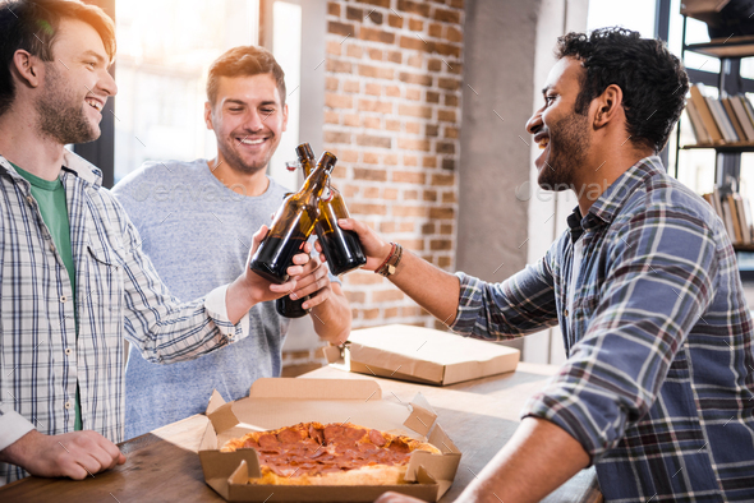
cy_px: 252
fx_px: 1048
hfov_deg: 39.6
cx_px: 377
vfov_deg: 27.0
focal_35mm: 50
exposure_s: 1/100
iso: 200
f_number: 2.8
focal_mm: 50
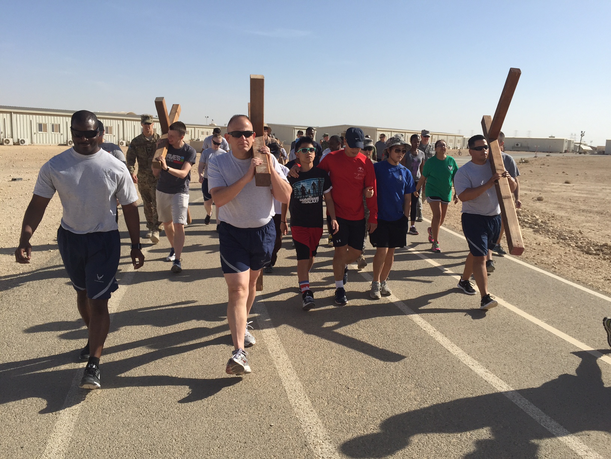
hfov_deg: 61.7
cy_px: 230
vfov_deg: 48.2
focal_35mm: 29
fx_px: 512
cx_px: 306
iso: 32
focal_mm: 4.15
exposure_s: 1/2825
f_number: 2.2
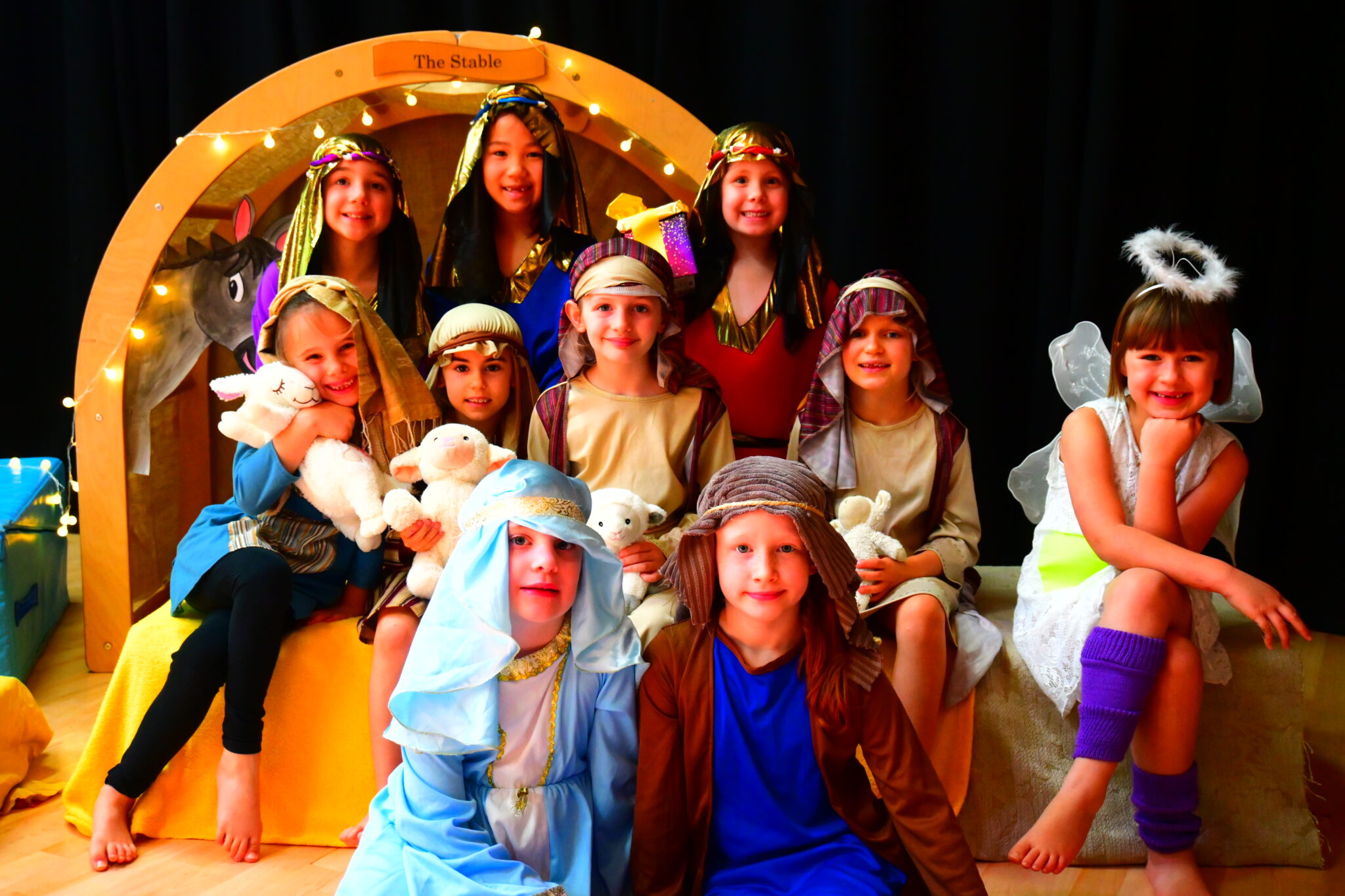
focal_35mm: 38
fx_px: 1401
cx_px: 672
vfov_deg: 35.5
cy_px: 448
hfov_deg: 51.3
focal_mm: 25
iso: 3200
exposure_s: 1/100
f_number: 4.2
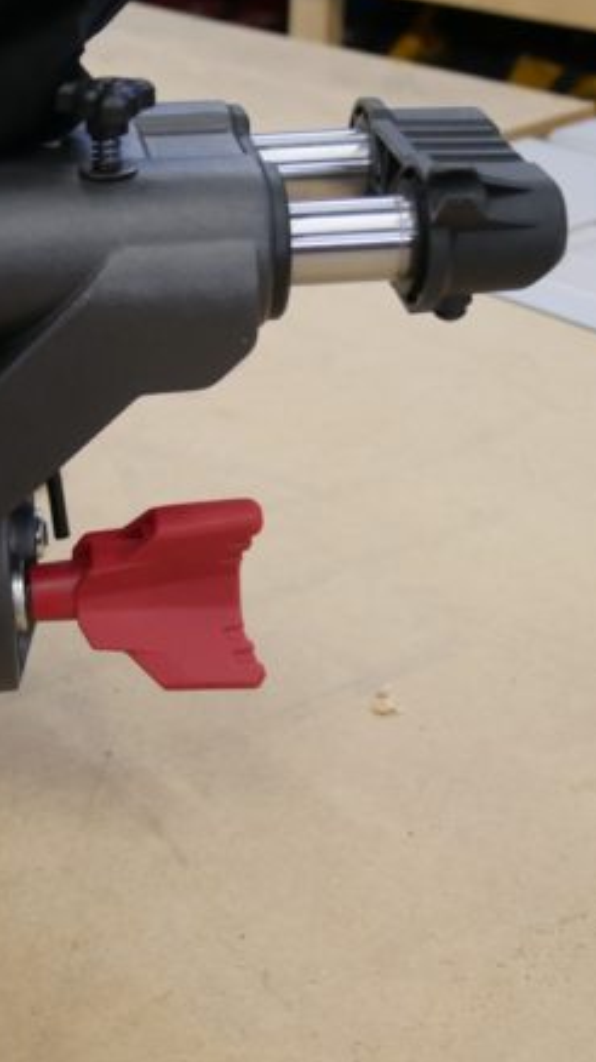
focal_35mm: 53
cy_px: 548
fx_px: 1491
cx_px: 35
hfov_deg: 22.0
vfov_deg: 39.2
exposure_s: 1/250
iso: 2500
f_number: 3.7
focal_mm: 17
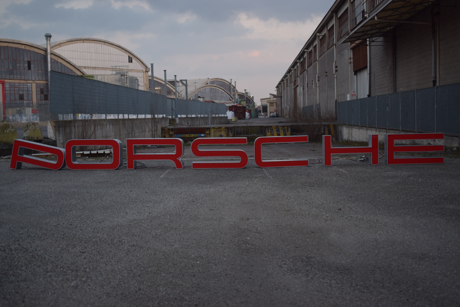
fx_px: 537
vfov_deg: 31.9
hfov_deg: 46.4
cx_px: 230
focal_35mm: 42
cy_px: 154
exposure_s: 1/60
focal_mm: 28
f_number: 4.2
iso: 200
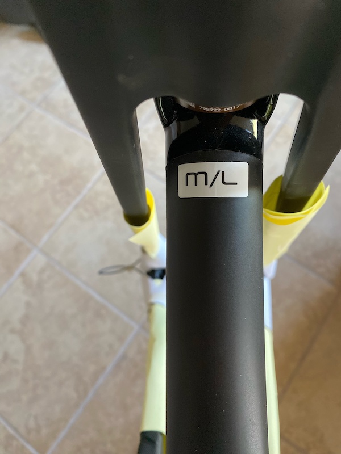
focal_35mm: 26
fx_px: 341
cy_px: 227
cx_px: 170
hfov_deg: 53.1
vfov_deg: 67.3
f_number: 1.8
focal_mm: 4.25
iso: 500
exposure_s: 1/60
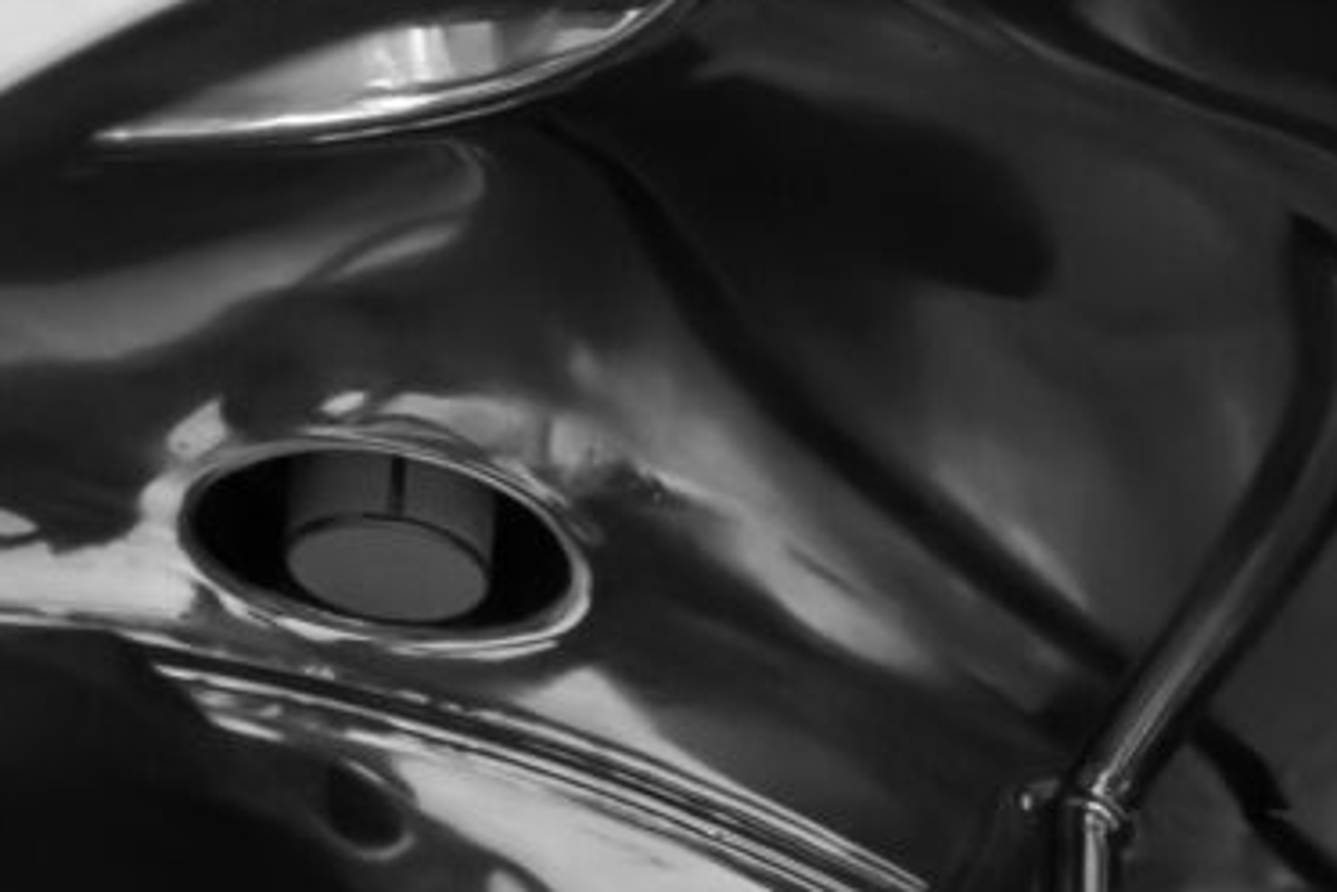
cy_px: 2315
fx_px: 4902
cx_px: 1513
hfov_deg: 15.1
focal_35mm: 132
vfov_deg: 9.1
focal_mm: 24
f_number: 5.6
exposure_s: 1/80
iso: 2500
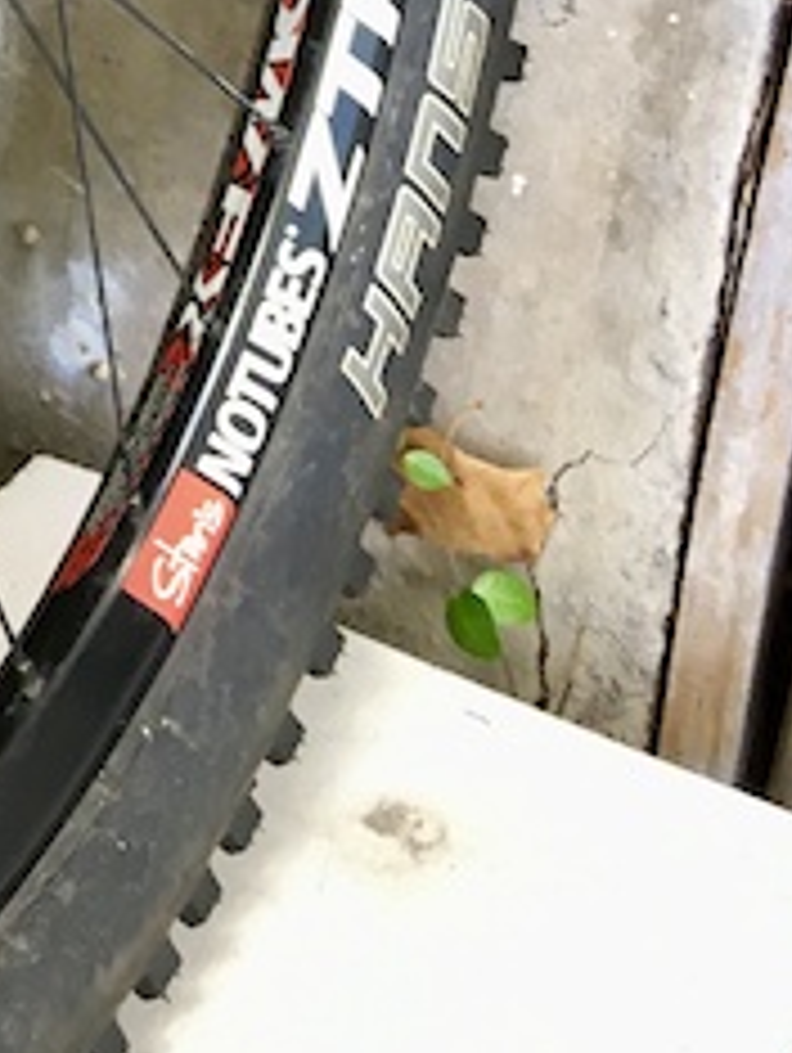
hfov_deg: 13.7
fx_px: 3015
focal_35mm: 99
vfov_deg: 18.2
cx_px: -544
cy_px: -400
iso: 32
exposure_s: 1/40
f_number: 2.2
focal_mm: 4.15
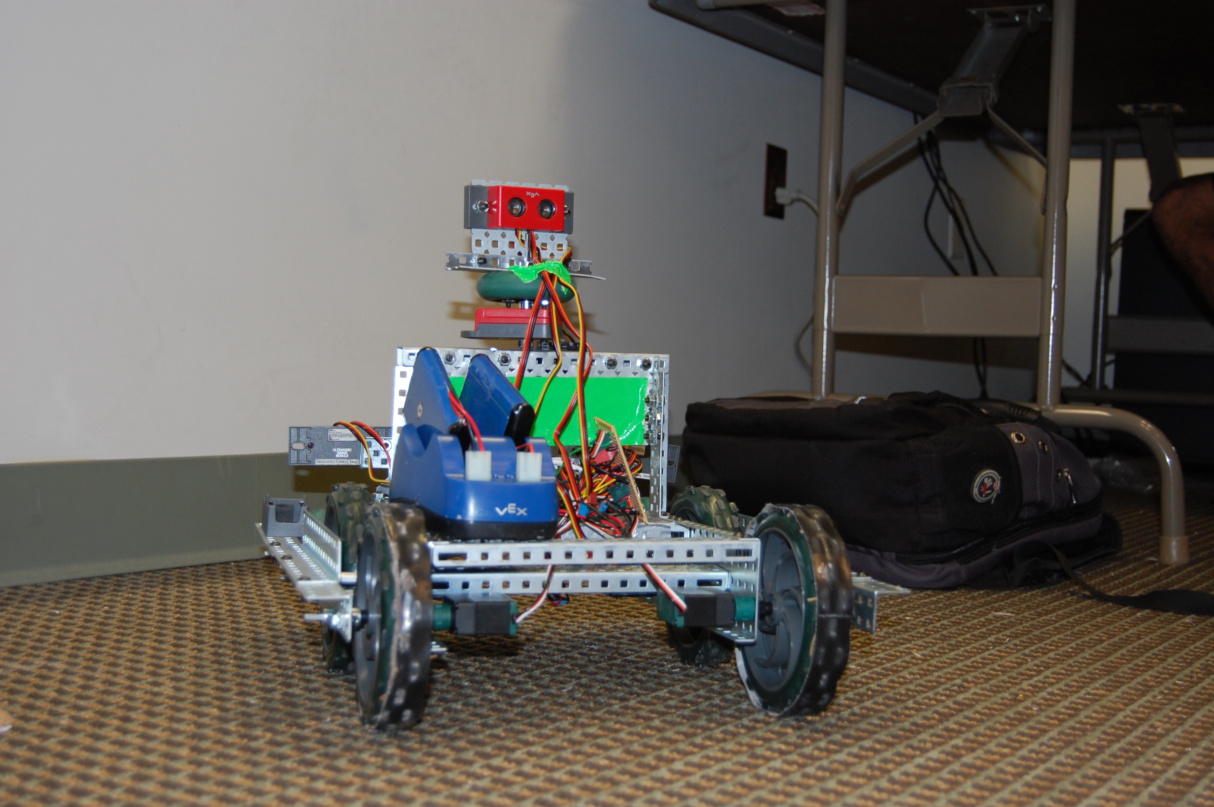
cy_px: 404
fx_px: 1617
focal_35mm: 48
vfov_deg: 28.0
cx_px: 607
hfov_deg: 41.1
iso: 400
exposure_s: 1/60
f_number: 4.5
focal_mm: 32
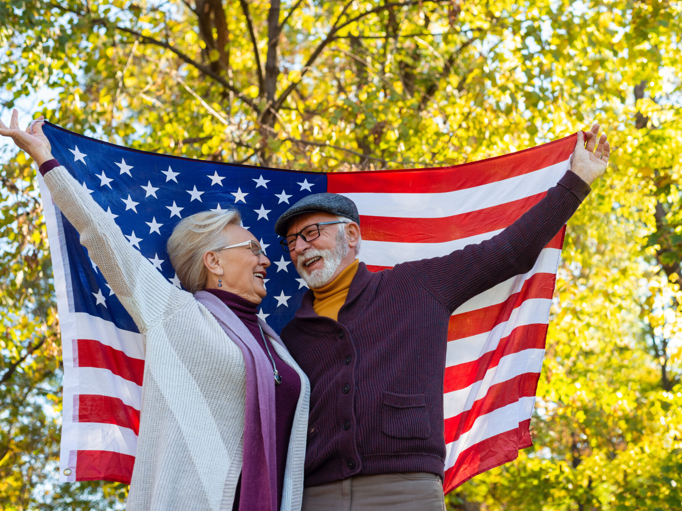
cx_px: 366
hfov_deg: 34.9
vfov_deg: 26.6
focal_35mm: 55
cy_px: 259
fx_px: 1084
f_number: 3.5
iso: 250
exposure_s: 1/320
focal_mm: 50
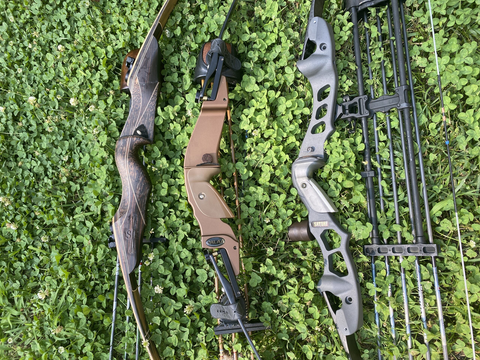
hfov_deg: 67.3
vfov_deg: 53.1
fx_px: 361
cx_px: 240
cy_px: 180
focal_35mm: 26
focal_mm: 4.25
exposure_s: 1/249
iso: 32
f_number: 1.8
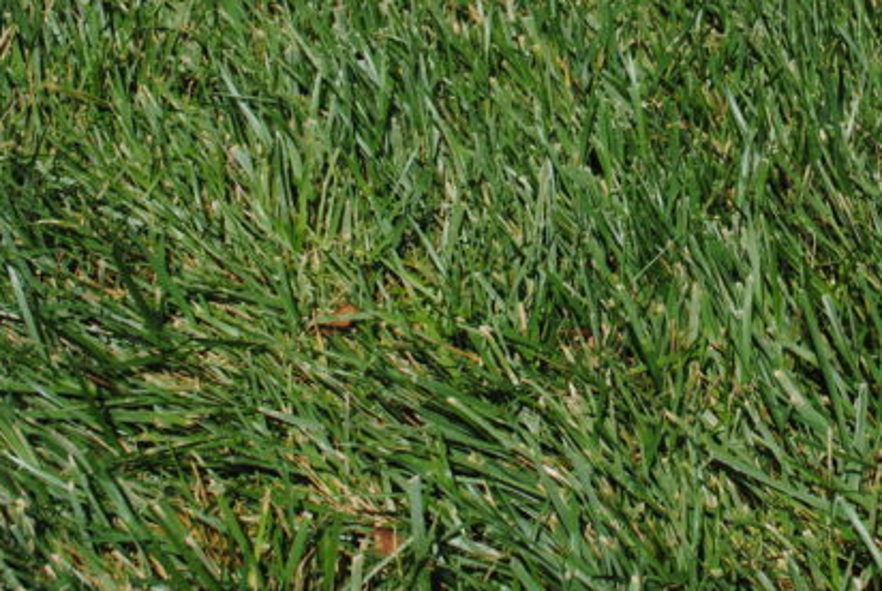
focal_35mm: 82
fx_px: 2012
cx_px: 762
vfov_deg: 16.2
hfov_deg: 24.2
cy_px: -61
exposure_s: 1/250
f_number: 8
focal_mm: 22
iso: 100
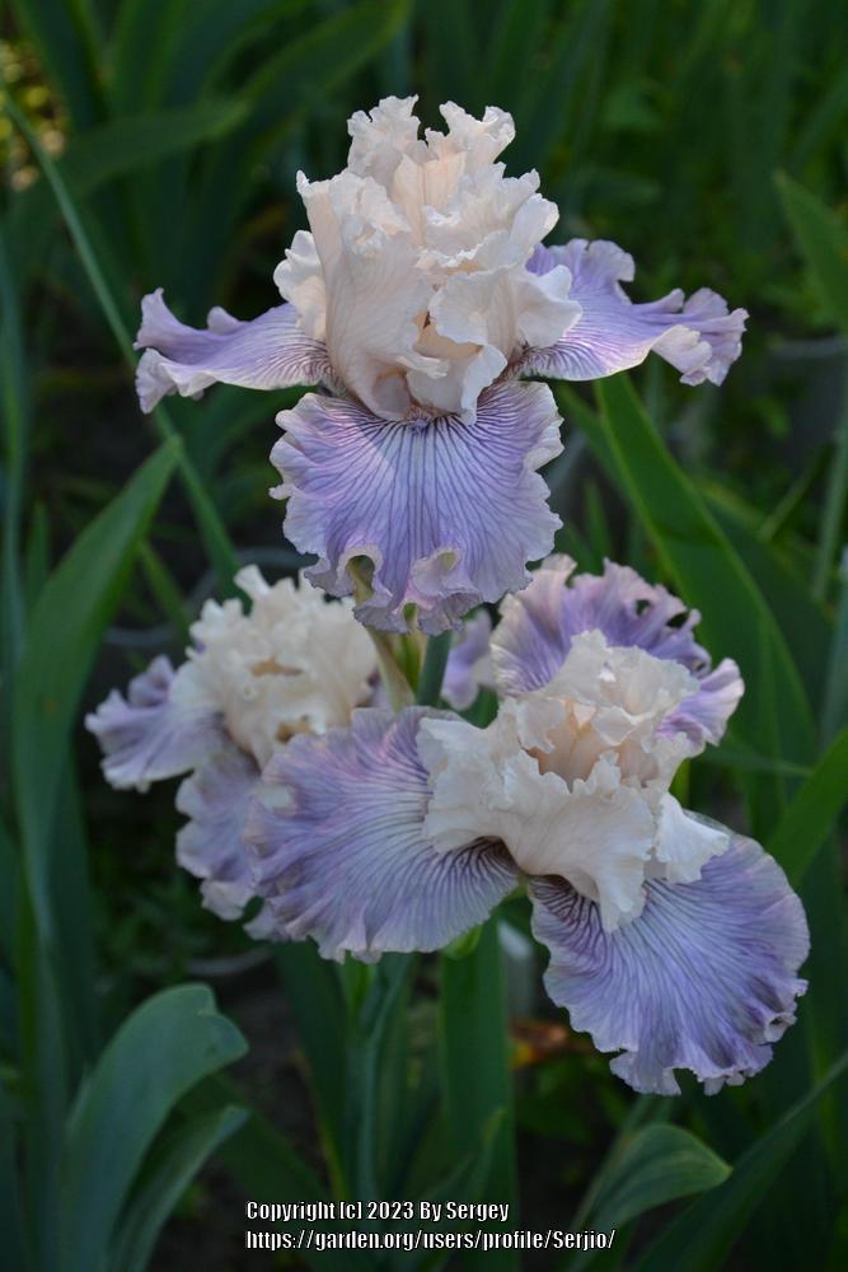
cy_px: 636
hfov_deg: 18.9
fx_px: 2543
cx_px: 424
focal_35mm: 72
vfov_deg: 28.1
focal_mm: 48
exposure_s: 1/640
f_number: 4.8
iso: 800
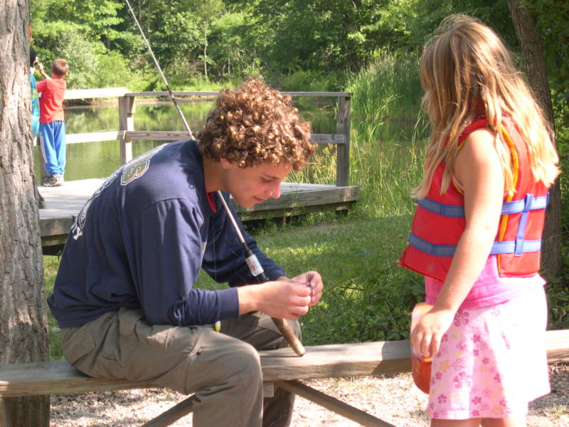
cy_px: 214
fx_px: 1874
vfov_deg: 13.0
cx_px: 284
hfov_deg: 17.3
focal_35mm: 114
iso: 100
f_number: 4.9
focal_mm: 24
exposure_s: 1/76.5
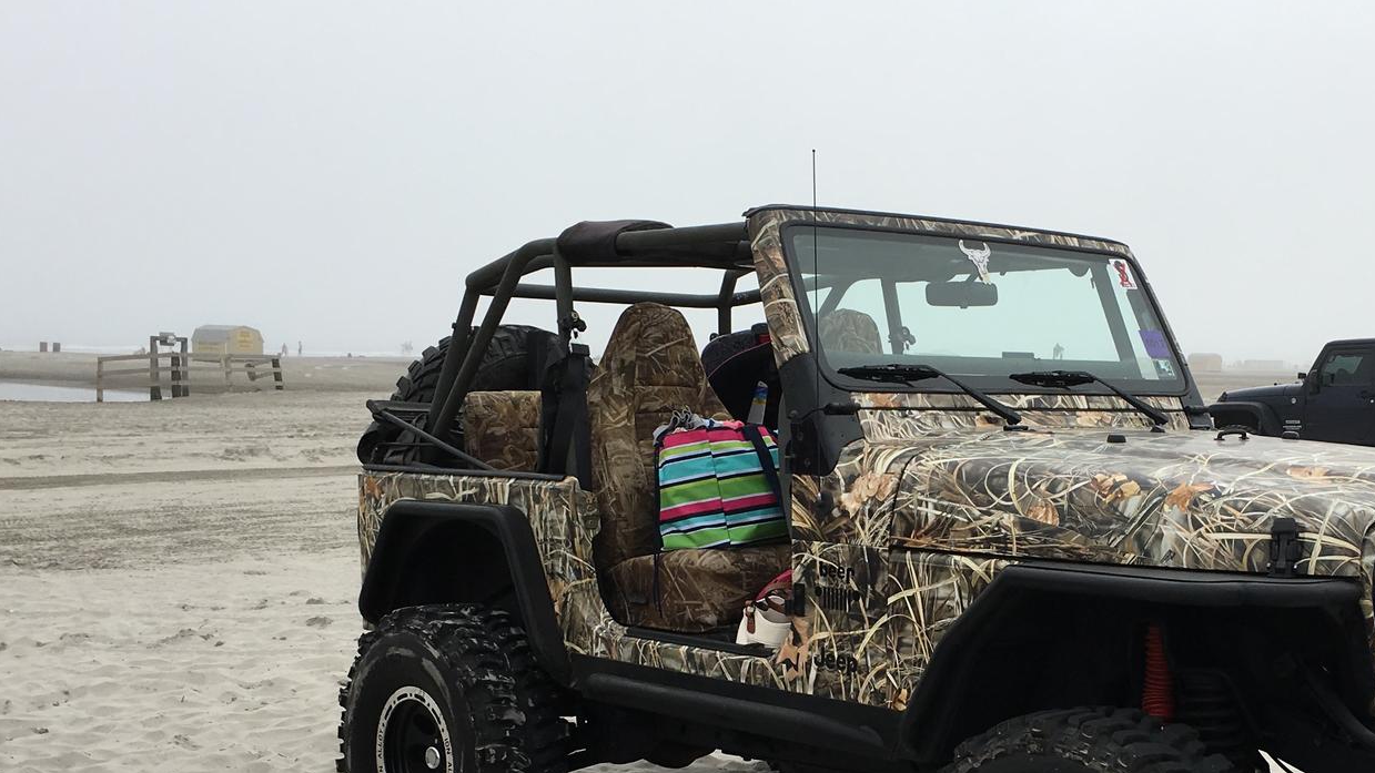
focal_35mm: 51
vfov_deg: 23.2
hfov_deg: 40.2
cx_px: 892
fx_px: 1859
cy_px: 616
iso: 25
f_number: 2.2
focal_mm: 4.15
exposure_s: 1/1789
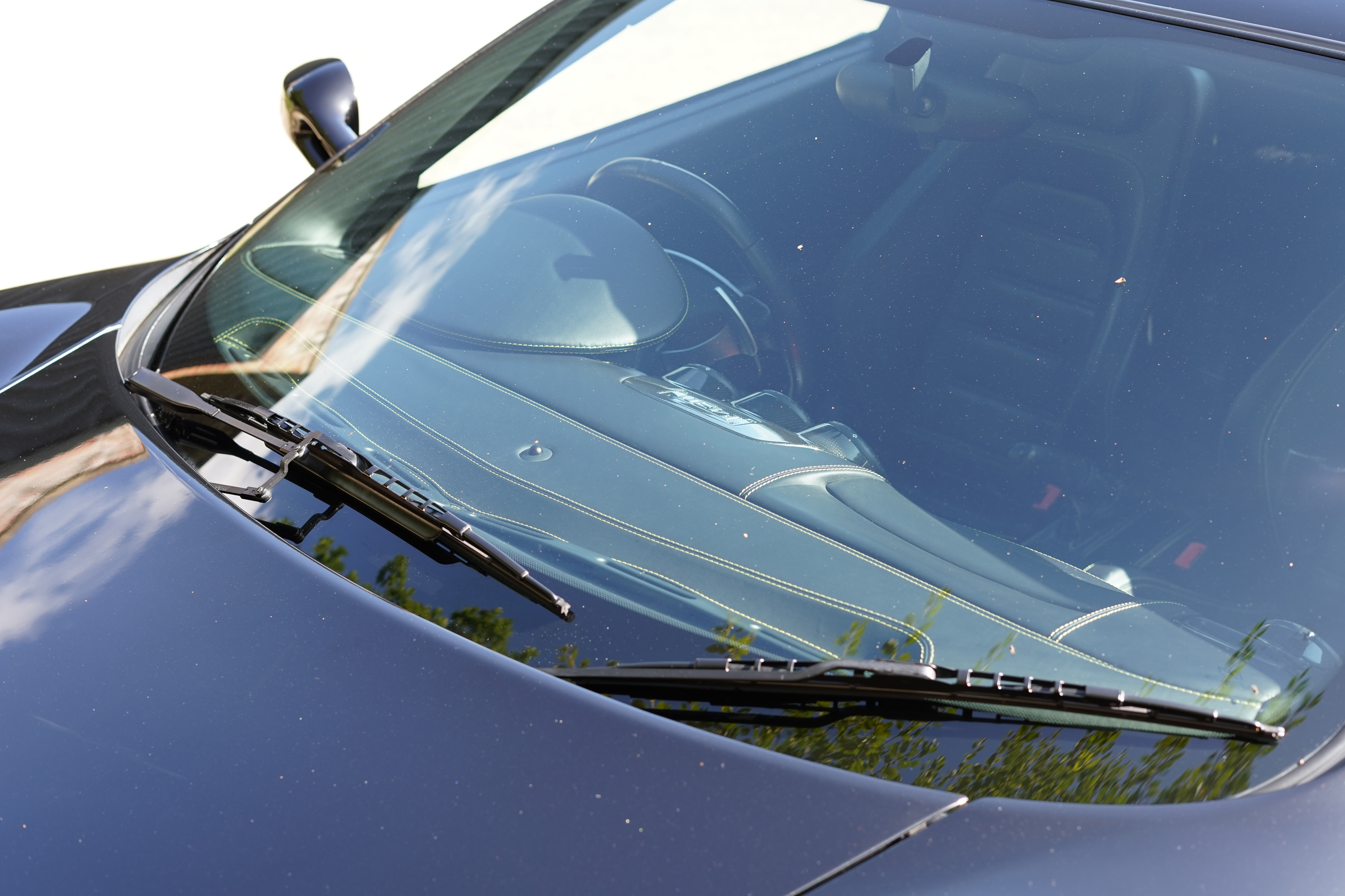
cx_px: 672
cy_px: 448
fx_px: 1868
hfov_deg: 39.6
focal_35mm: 50
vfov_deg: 27.0
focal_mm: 50
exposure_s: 1/160
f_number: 4
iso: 200
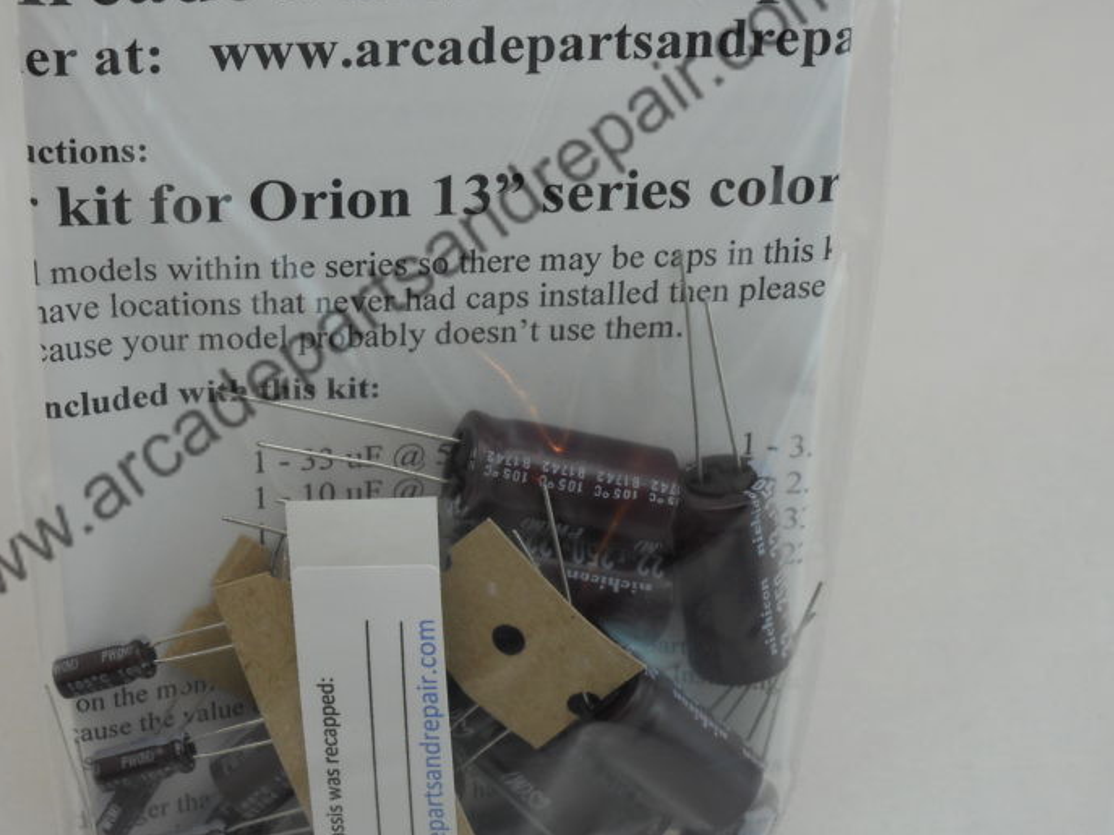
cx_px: 401
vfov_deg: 16.8
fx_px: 2831
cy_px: 344
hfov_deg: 22.2
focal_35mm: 88
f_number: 5.1
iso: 80
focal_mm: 10.5
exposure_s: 1/30
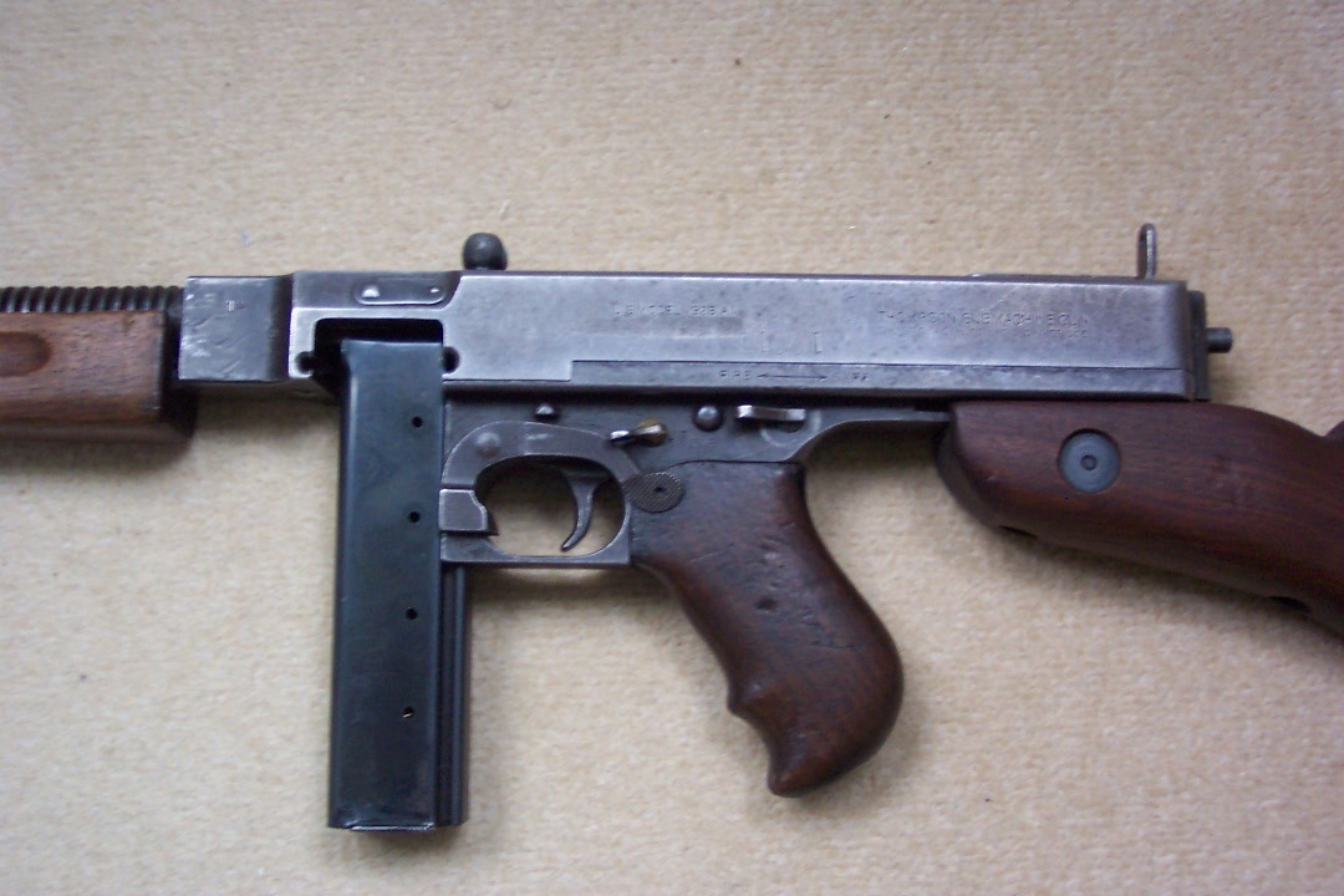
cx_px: 672
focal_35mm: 38
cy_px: 448
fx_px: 1419
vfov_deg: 35.1
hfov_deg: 50.7
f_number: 2.8
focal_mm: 8
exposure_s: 1/20
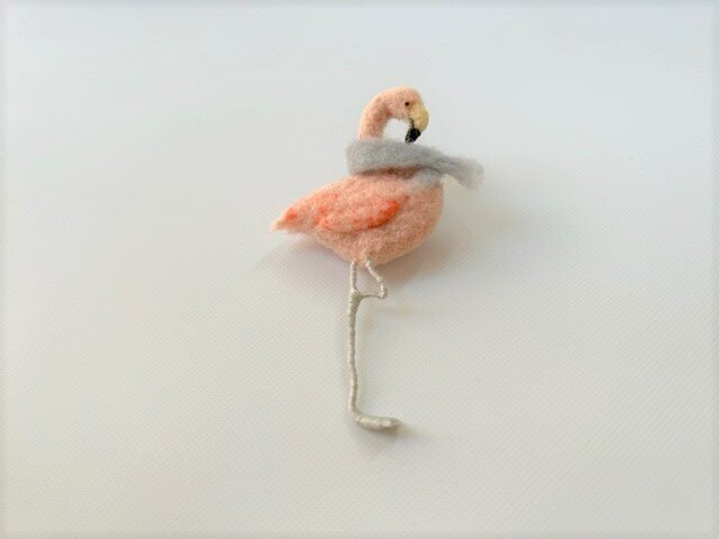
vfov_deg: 53.1
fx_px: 540
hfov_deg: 67.3
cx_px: 360
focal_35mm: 26
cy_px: 270
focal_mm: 5.7
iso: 80
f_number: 1.5
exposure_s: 1/121
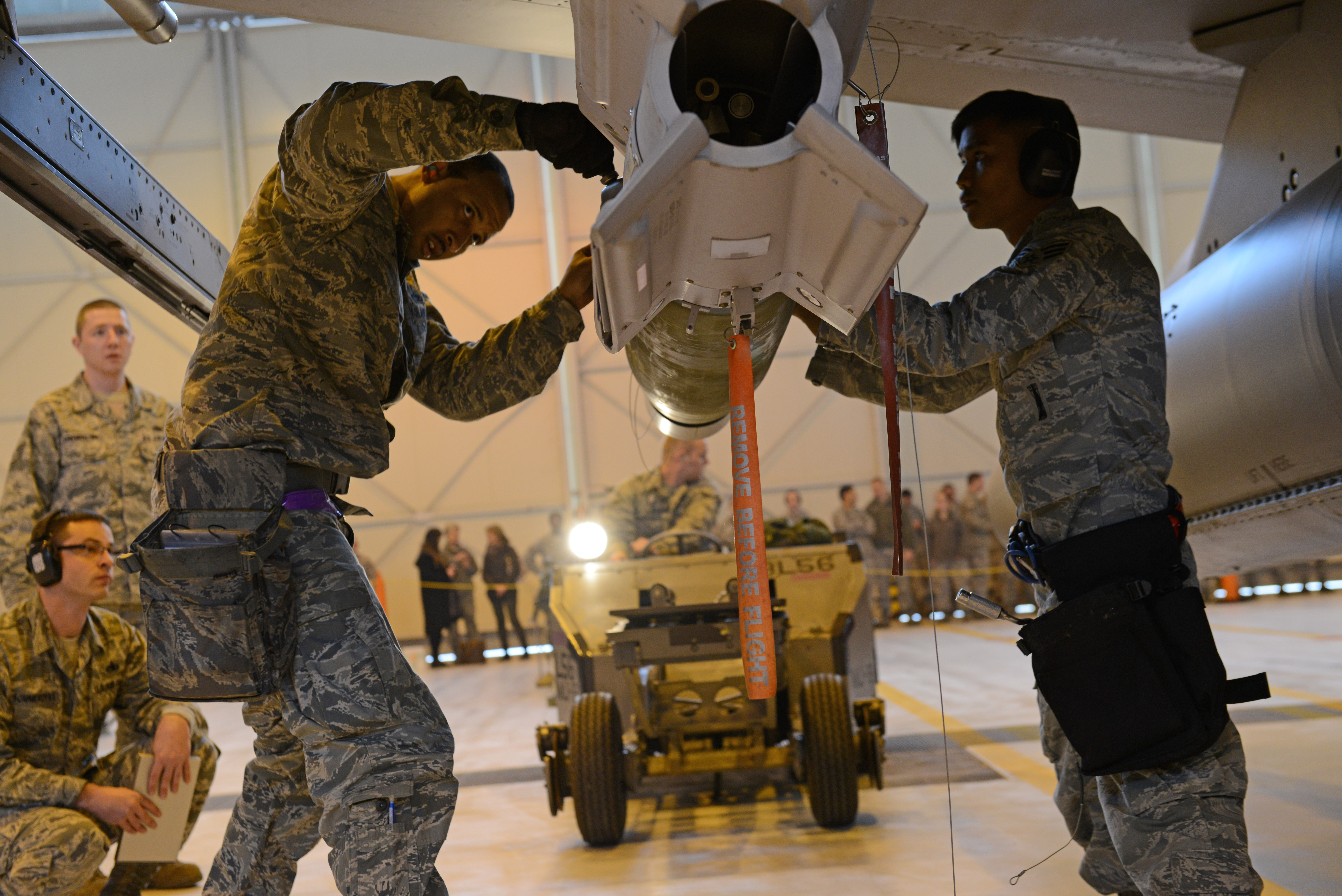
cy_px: 448
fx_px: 1939
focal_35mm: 52
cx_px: 671
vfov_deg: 26.0
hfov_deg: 38.2
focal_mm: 52
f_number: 4
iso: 1000
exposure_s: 1/125
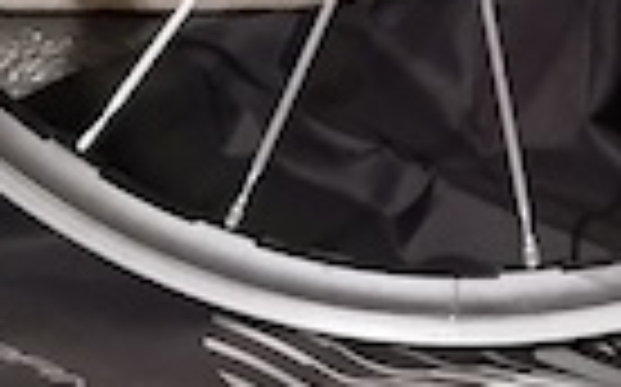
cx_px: 1242
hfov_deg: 11.4
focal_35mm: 166
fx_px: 2807
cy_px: -464
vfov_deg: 7.5
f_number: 1.6
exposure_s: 1/30
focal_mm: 5.56
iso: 500
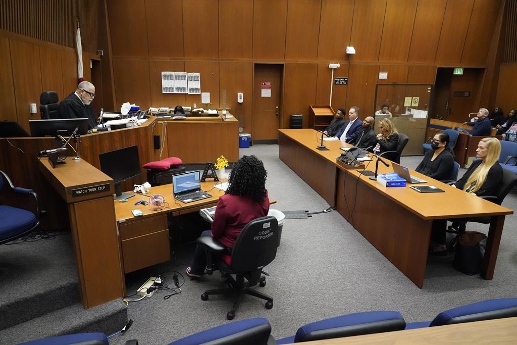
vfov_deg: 53.1
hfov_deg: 73.7
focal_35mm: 24
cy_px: 172
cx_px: 258
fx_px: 345
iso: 16000
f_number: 5.6
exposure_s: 1/250
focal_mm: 24
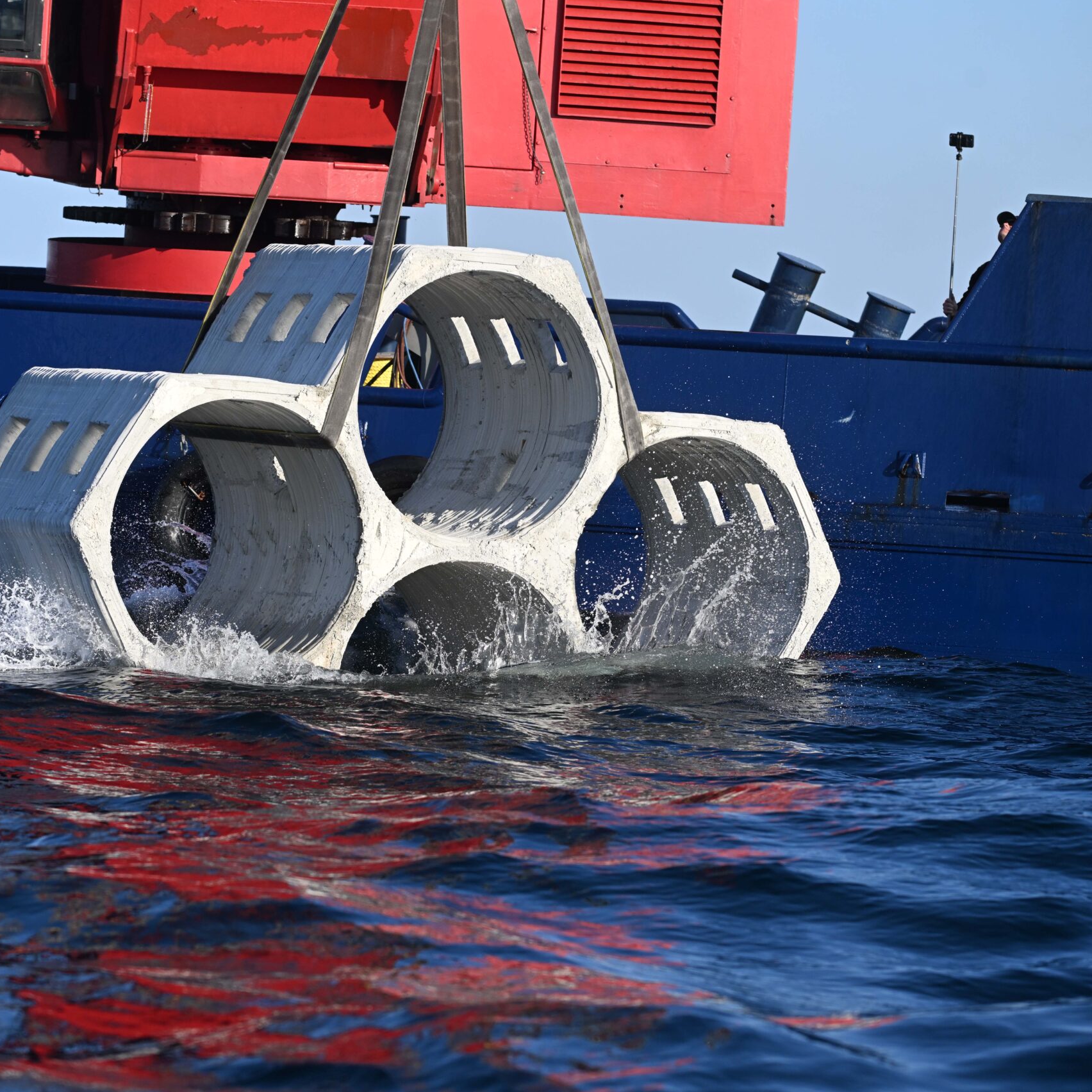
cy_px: 546
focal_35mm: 166
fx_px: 5925
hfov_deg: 10.5
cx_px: 467
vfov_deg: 10.5
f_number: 5
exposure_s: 1/2000
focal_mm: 130
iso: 400
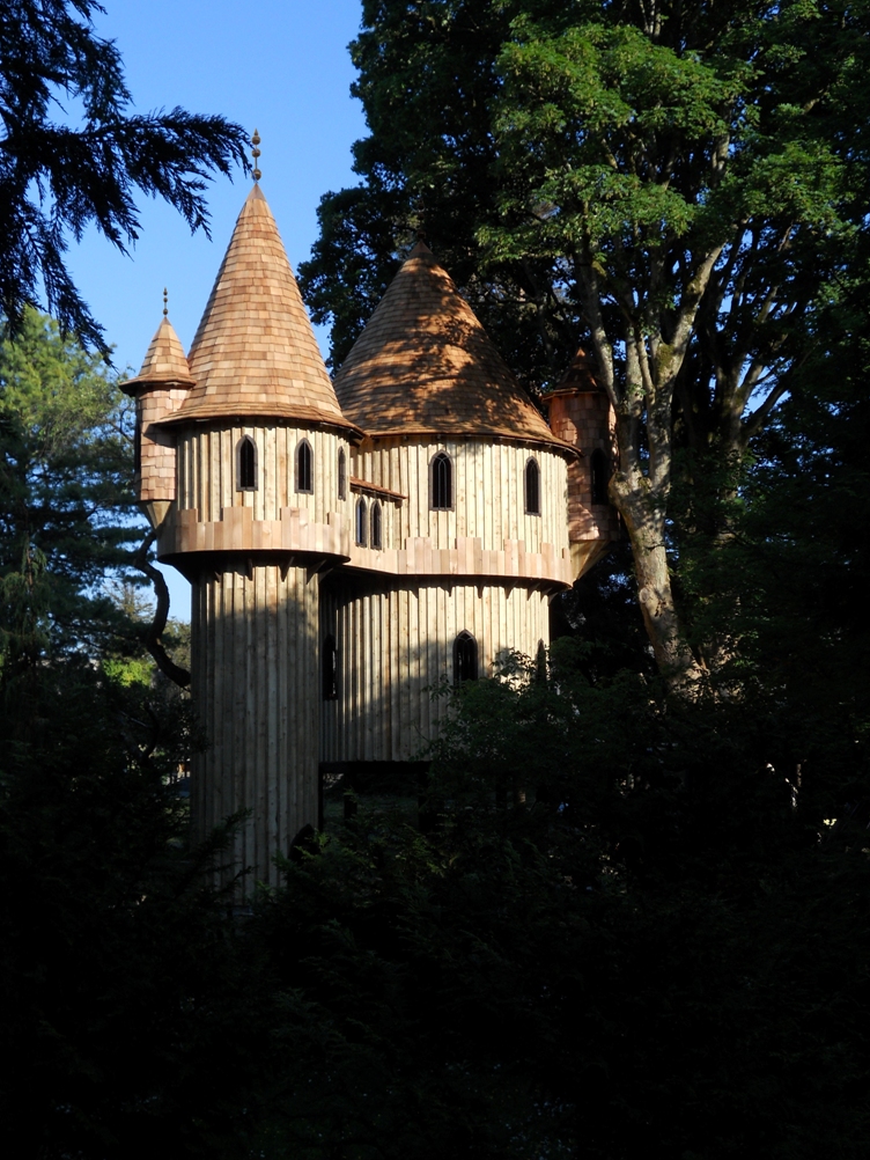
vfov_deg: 40.4
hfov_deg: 30.9
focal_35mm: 47
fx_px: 1574
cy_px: 574
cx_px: 435
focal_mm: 8.2
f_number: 4.3
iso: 80
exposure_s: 1/320
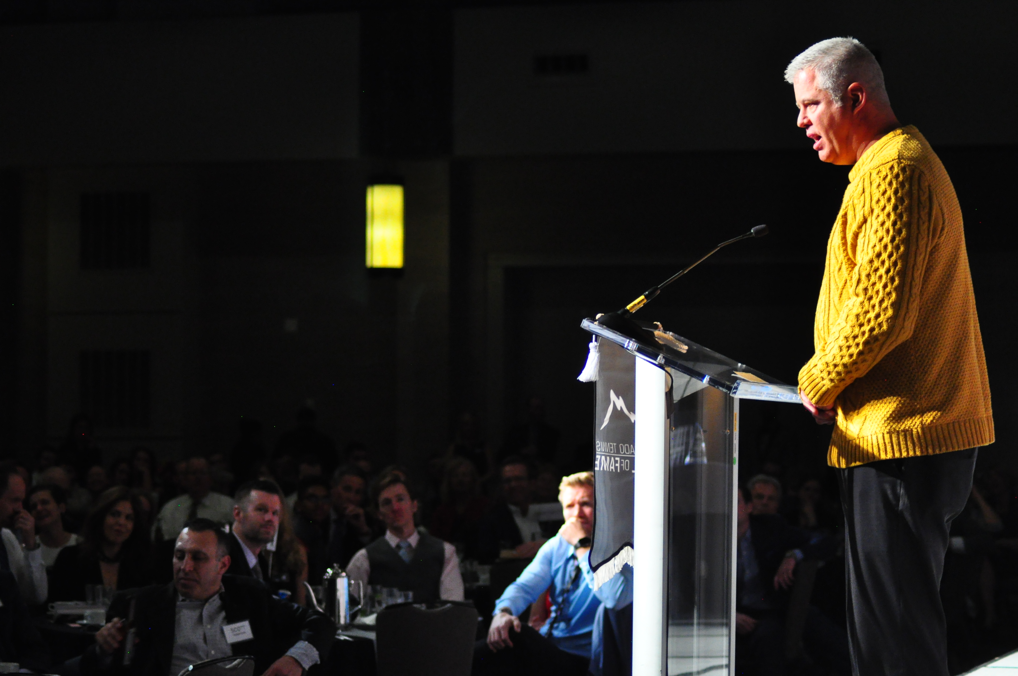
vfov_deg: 13.0
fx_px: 2966
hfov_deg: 19.5
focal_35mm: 105
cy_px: 338
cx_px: 509
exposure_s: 1/80
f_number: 4.5
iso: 1600
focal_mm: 70
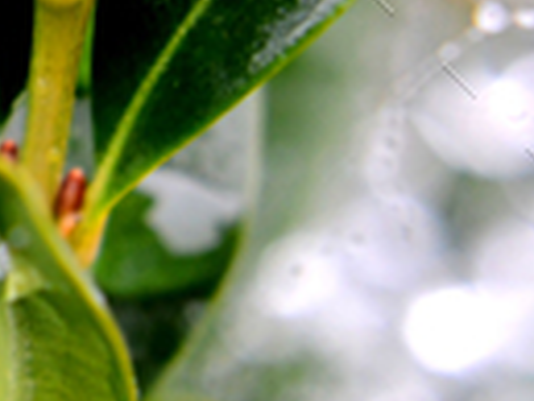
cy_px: -143
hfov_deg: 8.1
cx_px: -596
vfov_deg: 6.4
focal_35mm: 230
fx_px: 3554
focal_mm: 35
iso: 200
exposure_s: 1/50
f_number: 5.6
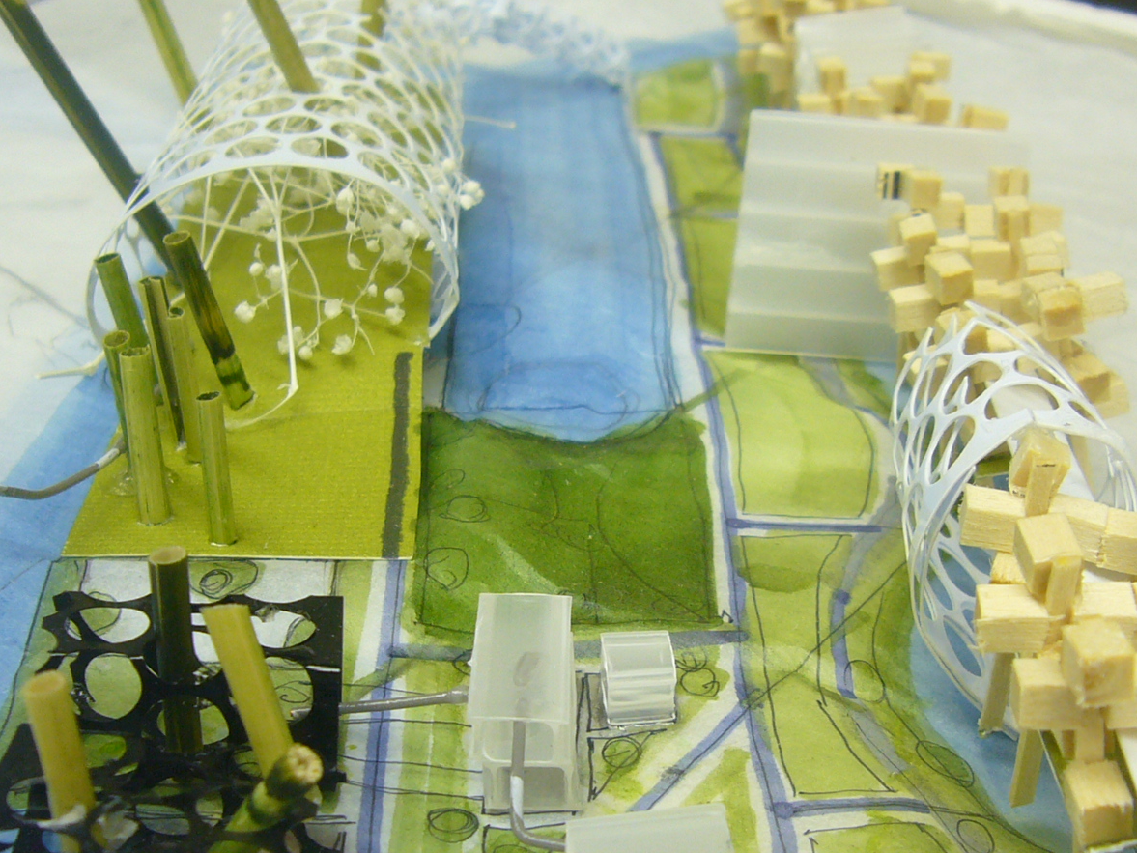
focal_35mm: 53
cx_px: 554
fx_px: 1741
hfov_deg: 36.2
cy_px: 567
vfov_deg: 27.4
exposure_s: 1/20
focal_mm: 4.6
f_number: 2.8
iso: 100
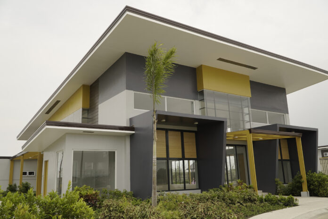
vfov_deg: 43.6
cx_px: 164
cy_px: 110
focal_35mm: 30
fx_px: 273
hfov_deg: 61.9
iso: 100
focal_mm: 20
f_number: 5.6
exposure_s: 1/320
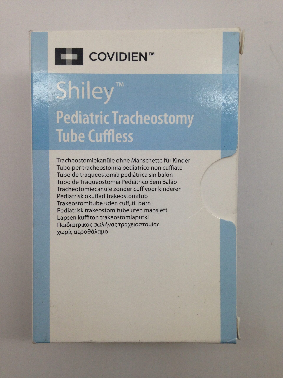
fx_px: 360
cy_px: 189
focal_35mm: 33
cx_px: 142
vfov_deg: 55.4
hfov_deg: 42.9
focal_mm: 4.12
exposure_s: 1/120
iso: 80
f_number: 2.4
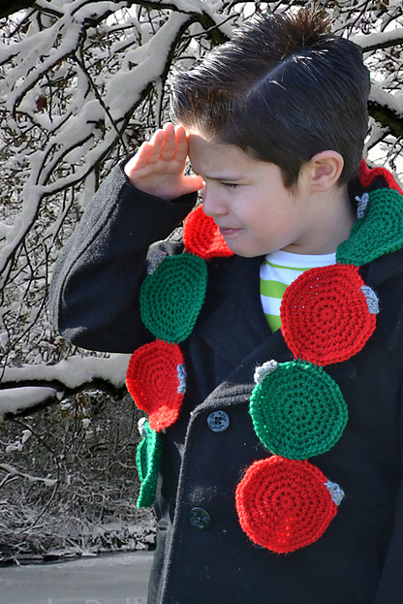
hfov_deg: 17.7
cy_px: 297
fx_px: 1291
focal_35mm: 77
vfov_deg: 26.3
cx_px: 204
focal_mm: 50
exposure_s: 1/160
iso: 200
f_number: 5.6
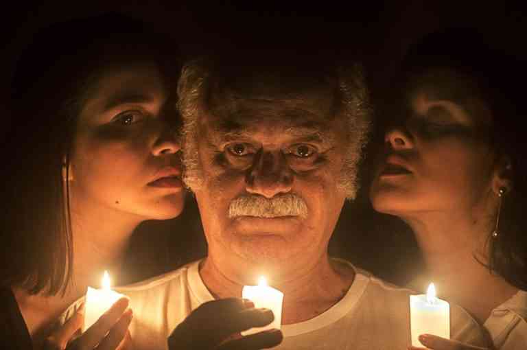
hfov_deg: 7.4
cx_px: 264
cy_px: 175
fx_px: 4057
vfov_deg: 4.9
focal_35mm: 278
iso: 800
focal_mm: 185
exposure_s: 1/25
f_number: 2.8
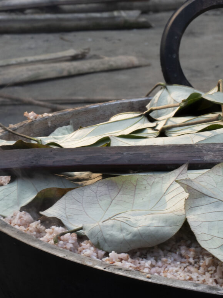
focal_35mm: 159
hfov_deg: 9.3
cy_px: 64
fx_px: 1365
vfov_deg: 12.4
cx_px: 9
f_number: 16
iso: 320
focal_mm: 50
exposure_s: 1/50
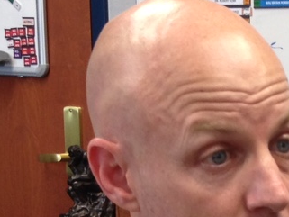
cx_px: 385
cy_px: 411
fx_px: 1487
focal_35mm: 178
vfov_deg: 8.0
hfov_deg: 10.8
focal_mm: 4.28
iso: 50
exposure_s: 1/20
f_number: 2.4
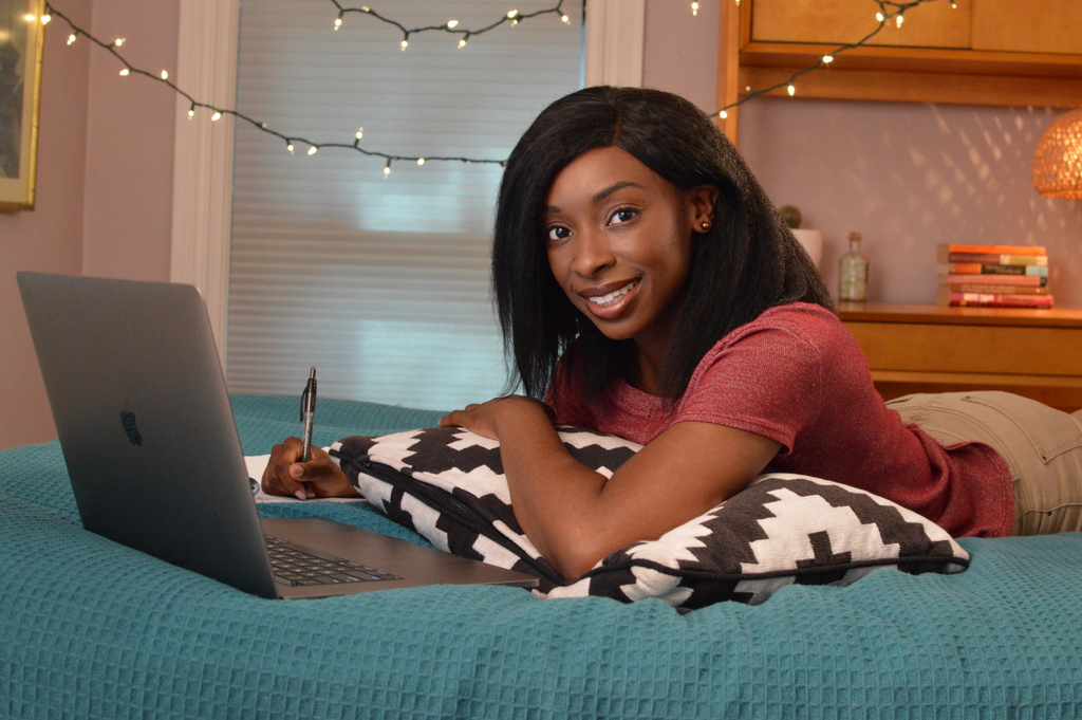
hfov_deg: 37.9
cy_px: 360
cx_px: 541
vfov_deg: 25.7
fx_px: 1577
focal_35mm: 52
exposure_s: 1/30
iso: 2500
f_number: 5
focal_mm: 35
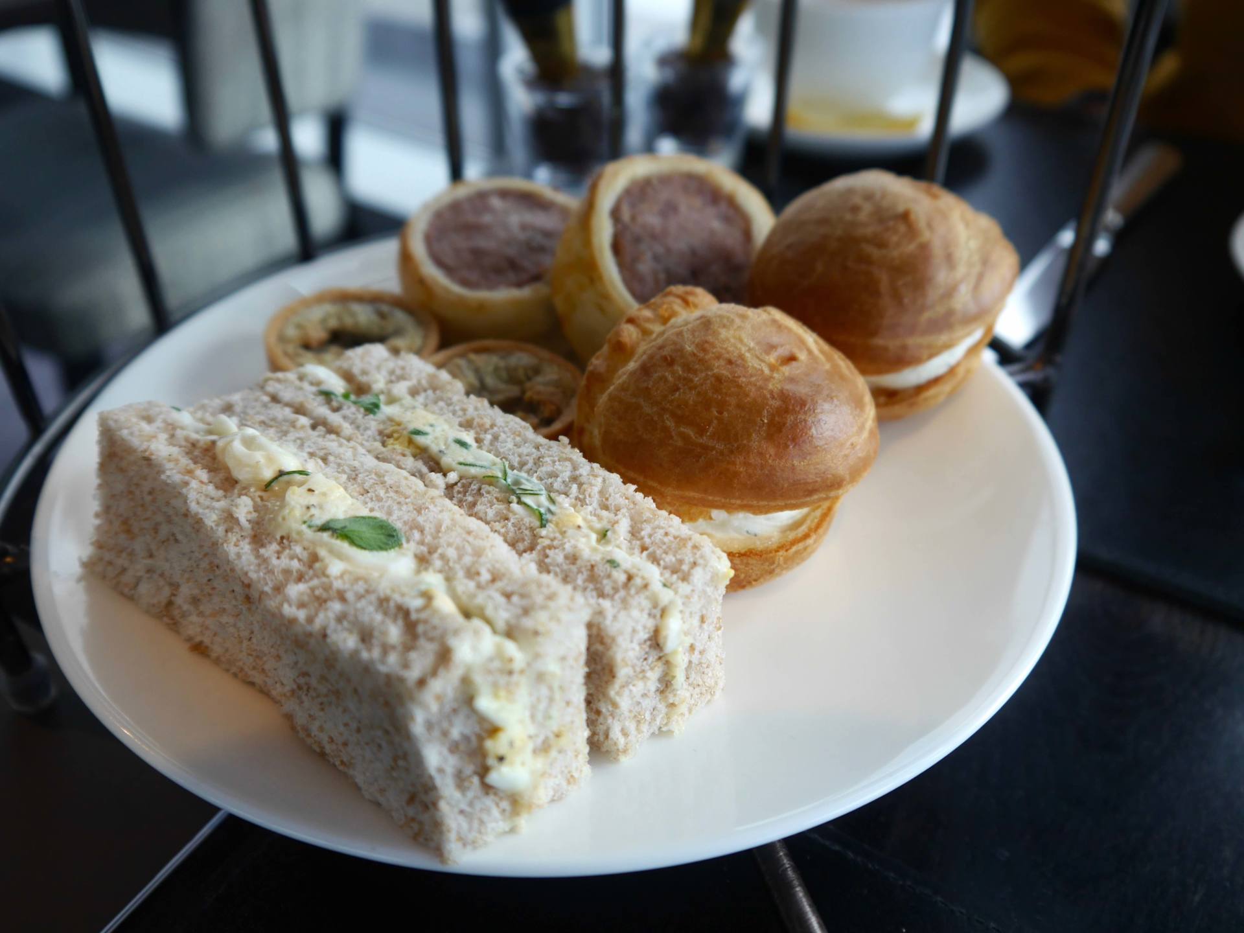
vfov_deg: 46.8
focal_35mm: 30
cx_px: 622
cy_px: 466
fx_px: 1078
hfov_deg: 60.0
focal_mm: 15
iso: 160
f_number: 3.6
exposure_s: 1/80
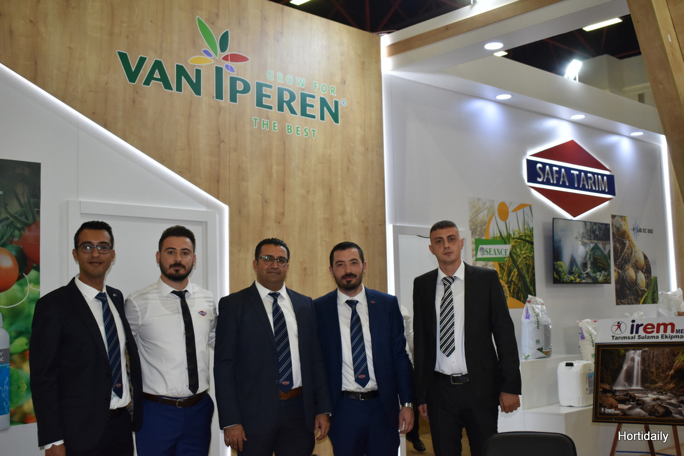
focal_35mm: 42
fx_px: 798
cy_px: 228
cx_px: 342
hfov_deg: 46.4
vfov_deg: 31.9
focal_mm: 28
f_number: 4.2
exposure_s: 1/160
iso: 800
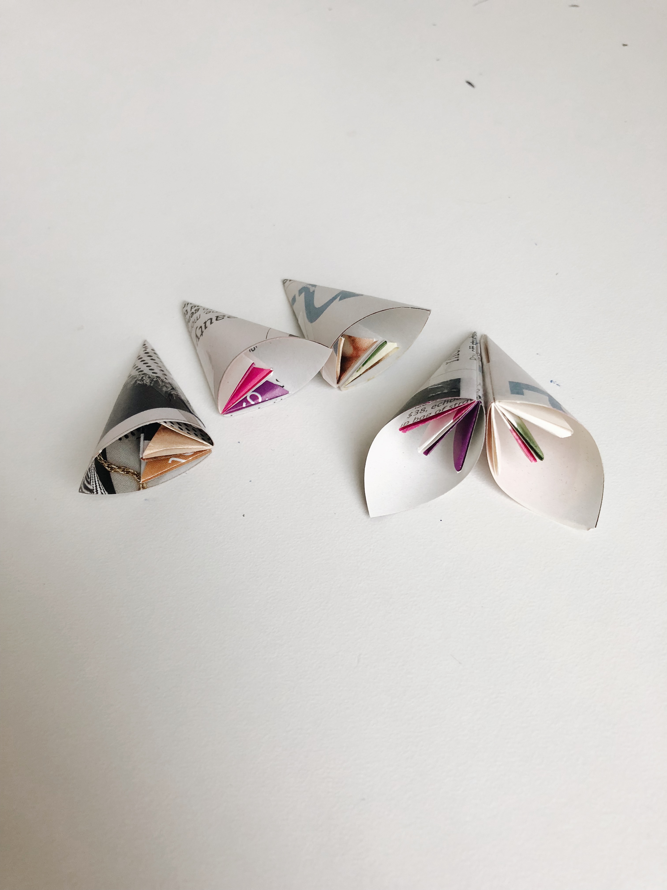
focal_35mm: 28
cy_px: 445
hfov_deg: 49.7
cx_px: 334
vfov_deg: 63.4
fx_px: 719
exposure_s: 1/30
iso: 32
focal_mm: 3.99
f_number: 1.8
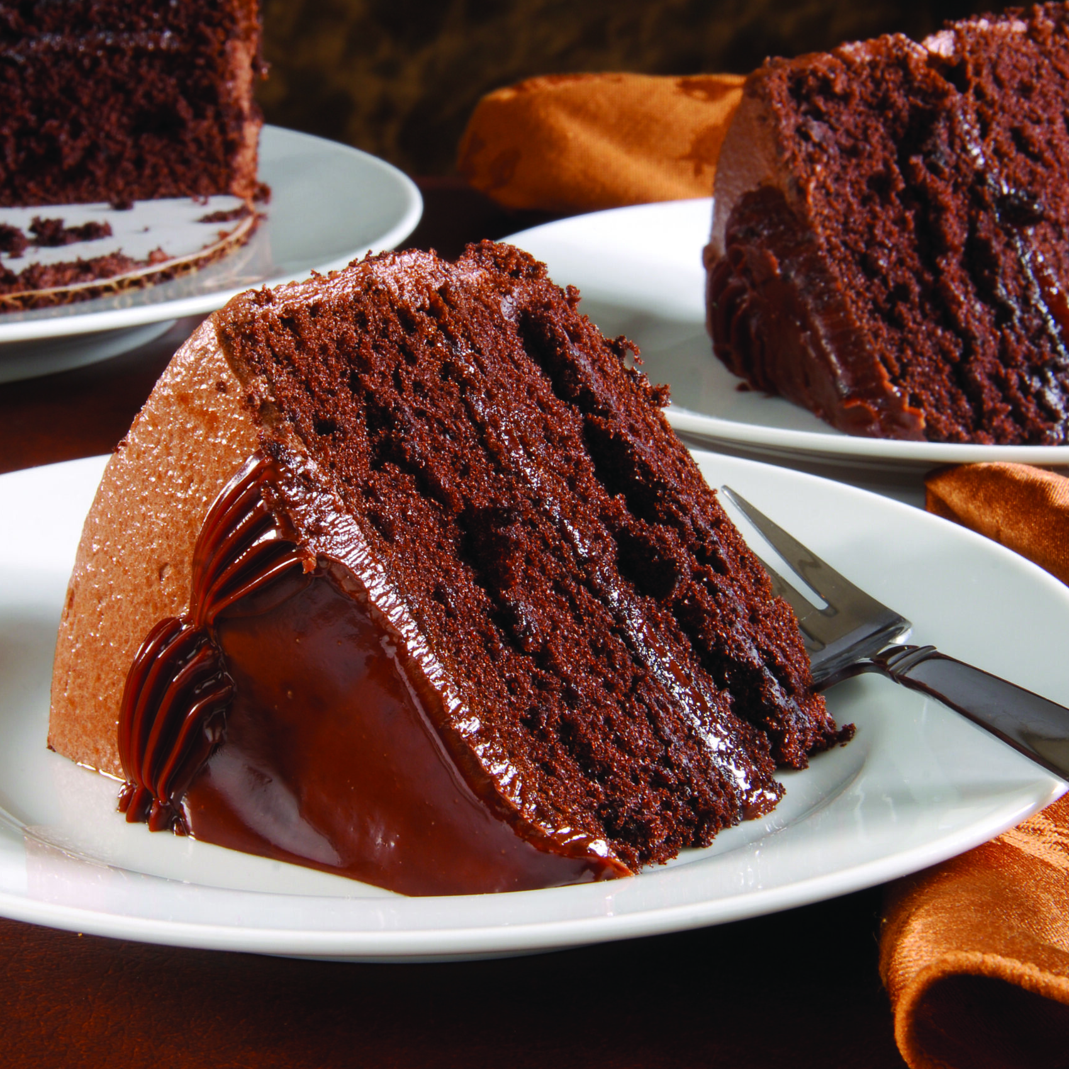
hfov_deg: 17.4
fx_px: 3494
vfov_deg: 17.4
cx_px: 436
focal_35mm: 100
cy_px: 530
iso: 100
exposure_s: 1/125
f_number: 22
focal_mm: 52
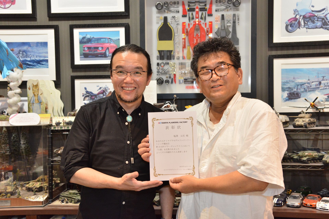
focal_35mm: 44
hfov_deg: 44.5
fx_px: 402
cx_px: 164
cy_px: 110
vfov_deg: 30.5
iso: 3200
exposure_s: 1/80
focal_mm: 44
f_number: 5
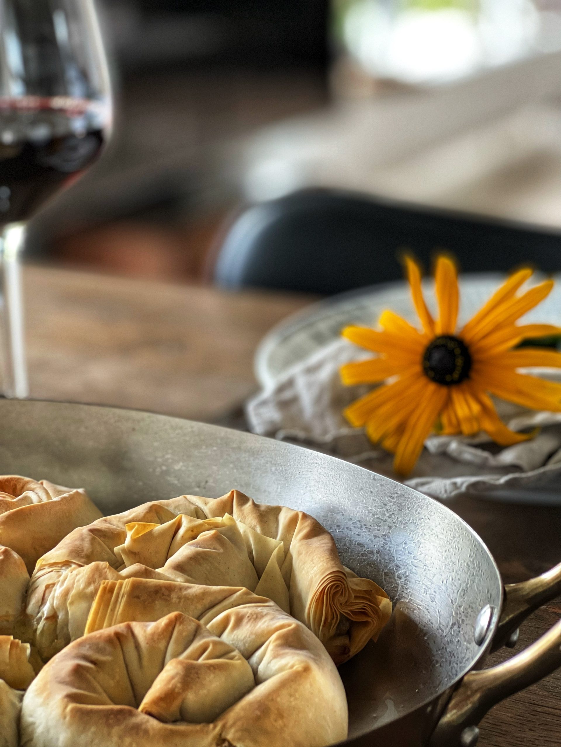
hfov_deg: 19.1
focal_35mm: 77
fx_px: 1664
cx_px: 280
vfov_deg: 25.3
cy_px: 374
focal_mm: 9
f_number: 2.8
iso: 250
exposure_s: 1/40
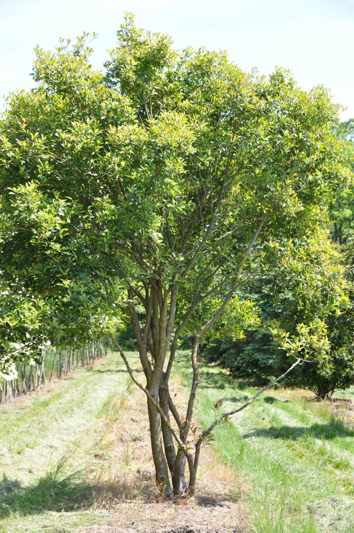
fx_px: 1442
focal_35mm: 98
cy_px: 266
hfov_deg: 14.0
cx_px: 177
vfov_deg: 20.9
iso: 200
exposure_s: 1/200
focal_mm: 65
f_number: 8
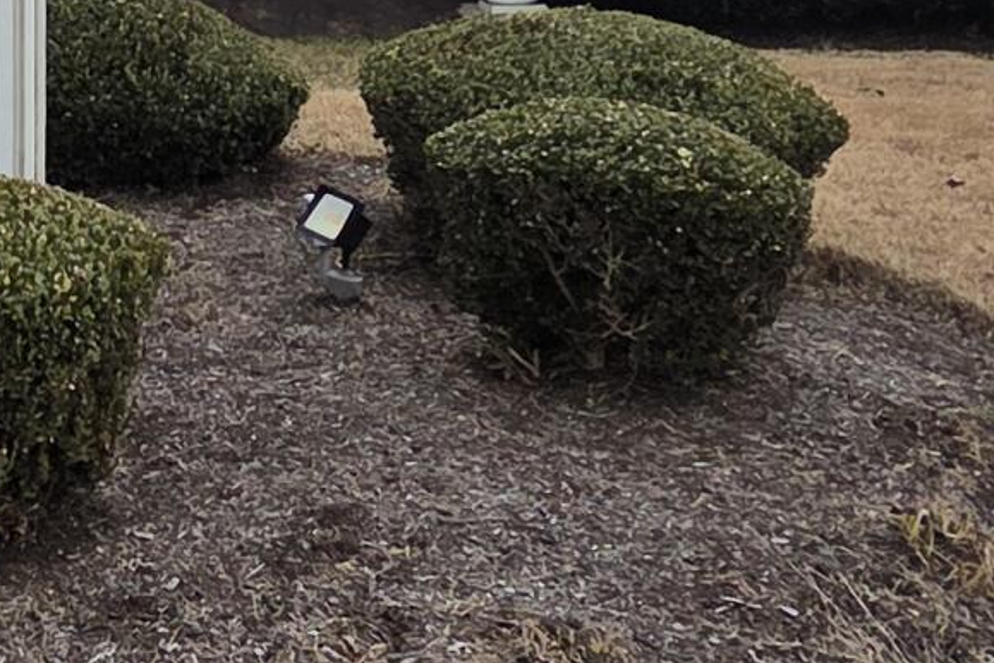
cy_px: -136
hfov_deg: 26.1
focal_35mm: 70
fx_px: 1933
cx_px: -167
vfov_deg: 18.4
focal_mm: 2.2
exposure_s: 1/2470
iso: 50
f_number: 2.2
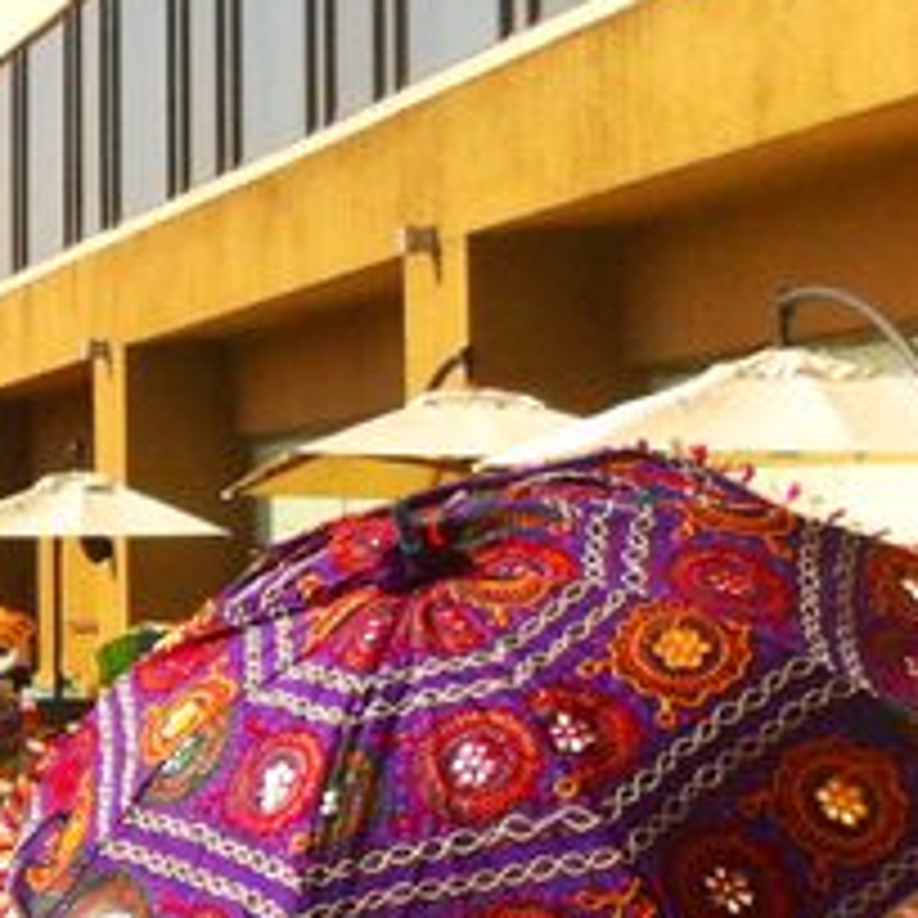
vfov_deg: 14.4
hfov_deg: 13.1
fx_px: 3630
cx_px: -716
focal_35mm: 121
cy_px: 349
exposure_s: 1/2155
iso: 80
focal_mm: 3.85
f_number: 2.8
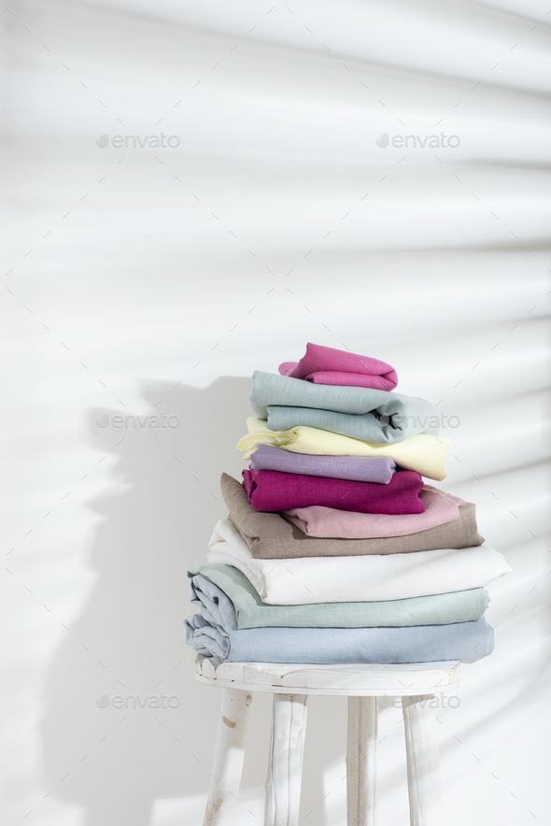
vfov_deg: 19.5
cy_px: 413
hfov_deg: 13.1
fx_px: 2409
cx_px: 276
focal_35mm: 105
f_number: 5.6
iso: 100
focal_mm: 105
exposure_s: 1/160
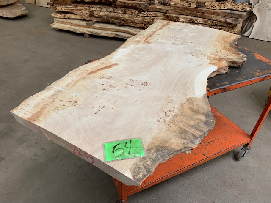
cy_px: 102
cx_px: 136
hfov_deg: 67.3
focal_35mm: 26
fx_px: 204
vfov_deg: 53.1
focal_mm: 4.25
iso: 100
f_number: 1.8
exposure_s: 1/81
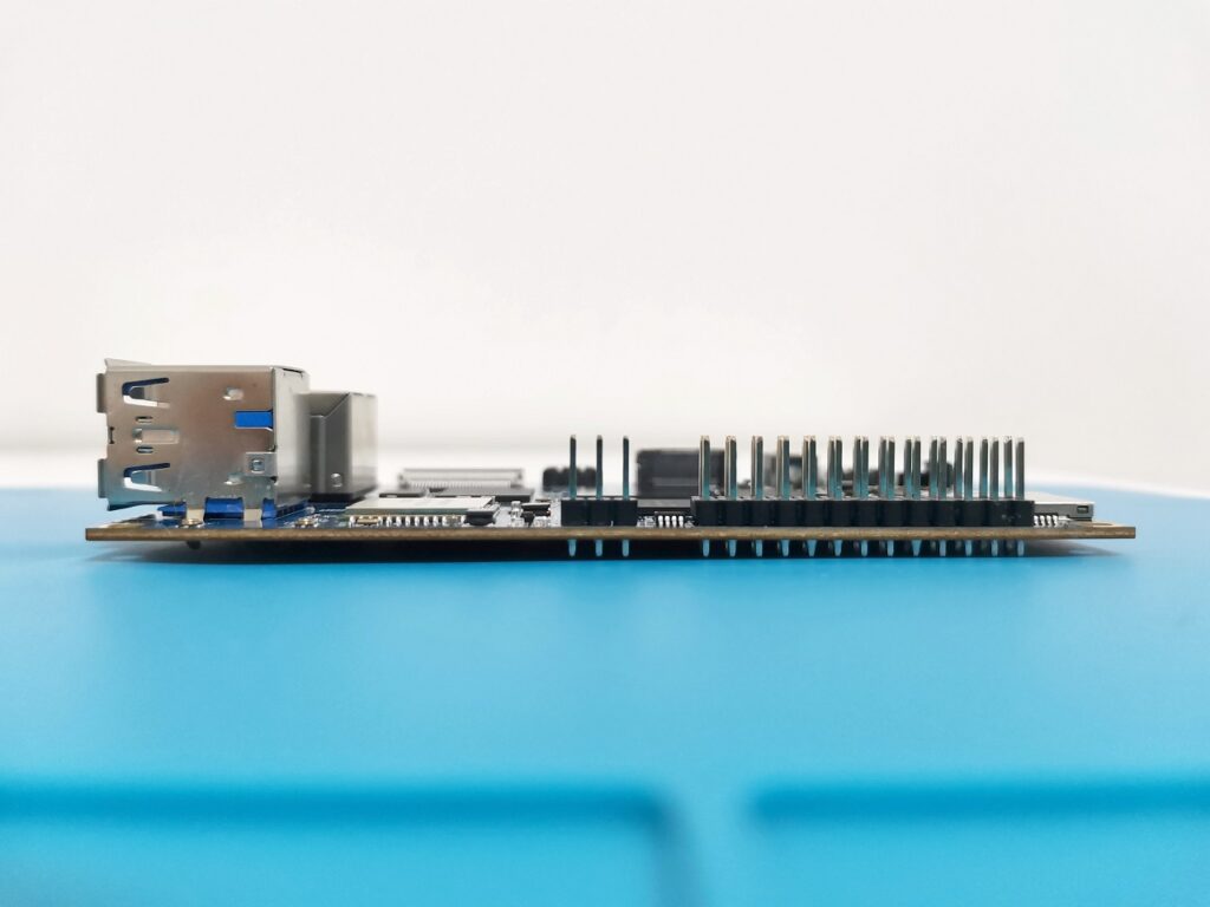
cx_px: 605
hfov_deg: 67.3
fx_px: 909
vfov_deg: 53.1
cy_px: 454
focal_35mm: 26
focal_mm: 4.75
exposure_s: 1/100
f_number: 1.8
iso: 250
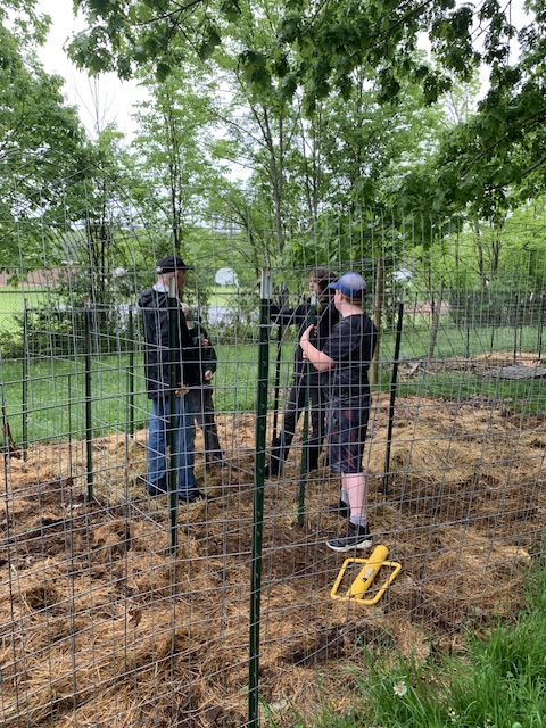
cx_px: 273
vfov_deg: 67.3
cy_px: 364
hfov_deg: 53.1
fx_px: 547
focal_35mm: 26
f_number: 1.8
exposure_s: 1/122
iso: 25
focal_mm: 4.25
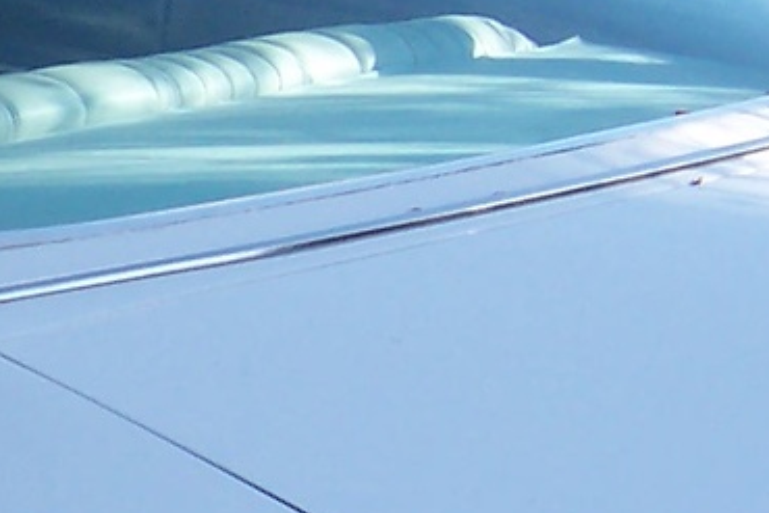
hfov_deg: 11.8
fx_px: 3462
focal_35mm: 162
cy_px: 525
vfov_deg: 8.4
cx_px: -586
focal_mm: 5.6
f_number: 4
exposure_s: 1/250
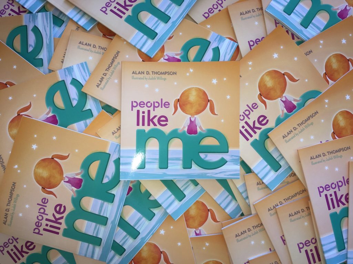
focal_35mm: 29
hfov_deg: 61.7
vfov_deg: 48.2
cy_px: 132
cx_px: 176
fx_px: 296
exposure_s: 1/50
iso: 25
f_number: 2.2
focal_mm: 4.15
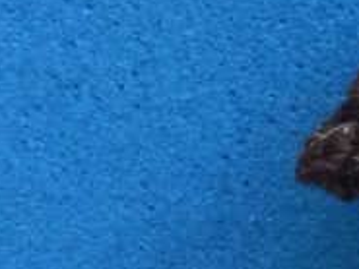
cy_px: 255
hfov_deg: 8.8
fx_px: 2086
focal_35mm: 201
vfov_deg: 7.4
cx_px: 900
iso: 64
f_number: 2.4
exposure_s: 1/33
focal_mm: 3.3
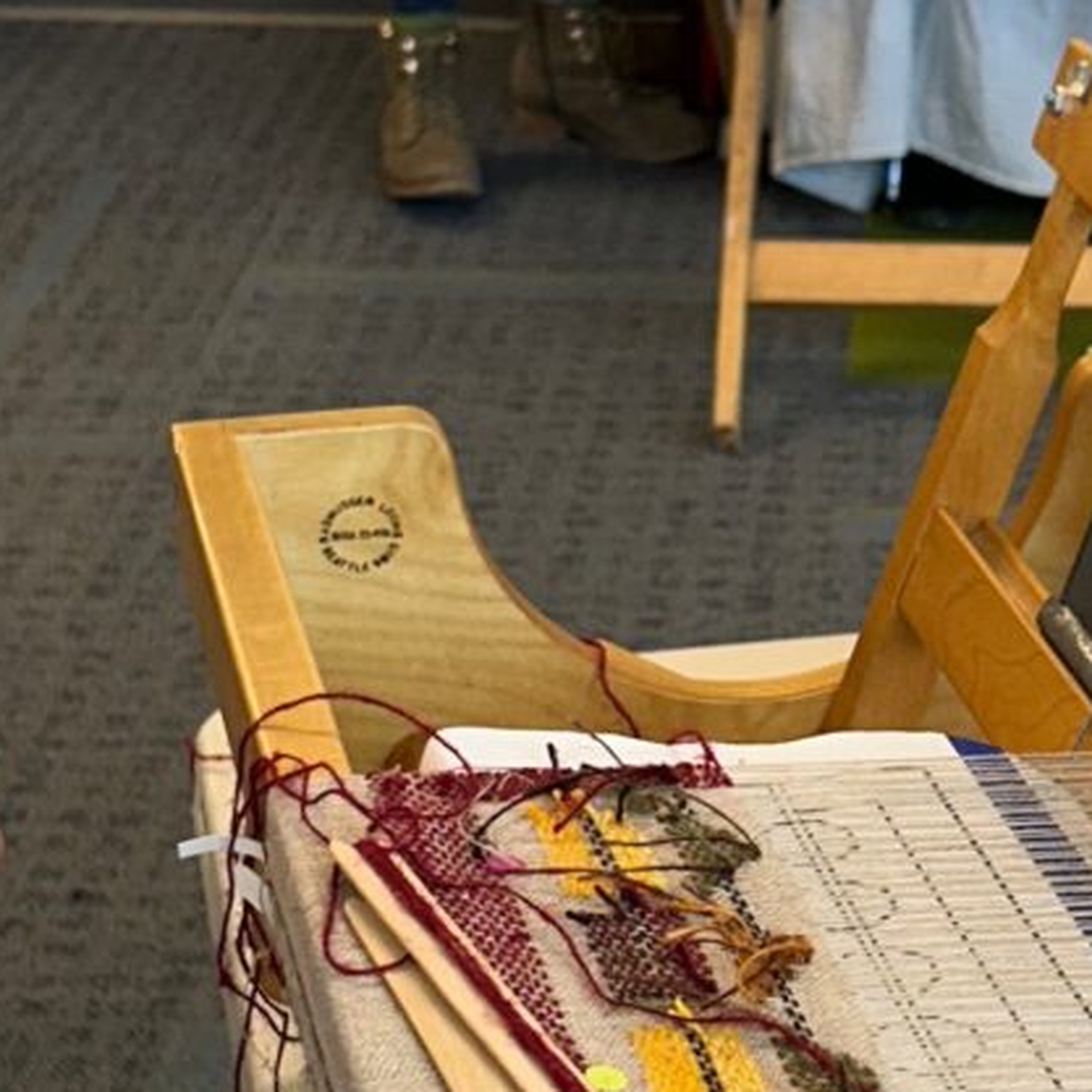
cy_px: 621
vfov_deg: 15.4
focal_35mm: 113
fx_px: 4033
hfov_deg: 15.3
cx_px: 906
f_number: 1.5
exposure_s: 1/120
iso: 64
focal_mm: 5.7
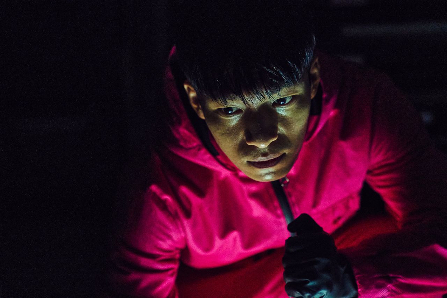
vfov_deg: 19.5
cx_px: 224
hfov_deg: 28.8
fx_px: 869
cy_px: 149
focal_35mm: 70
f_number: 2.8
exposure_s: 1/80
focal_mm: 70
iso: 6400
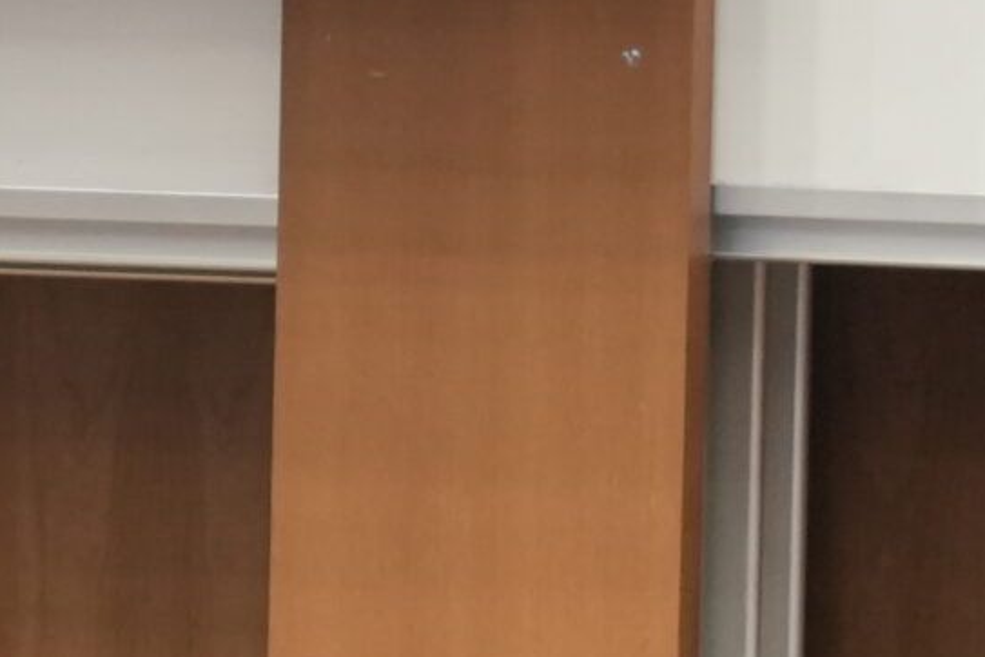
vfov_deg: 2.8
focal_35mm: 495
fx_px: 13543
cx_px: 1172
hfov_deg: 4.2
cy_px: 1360
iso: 1600
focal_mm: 70
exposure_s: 1/160
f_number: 2.8
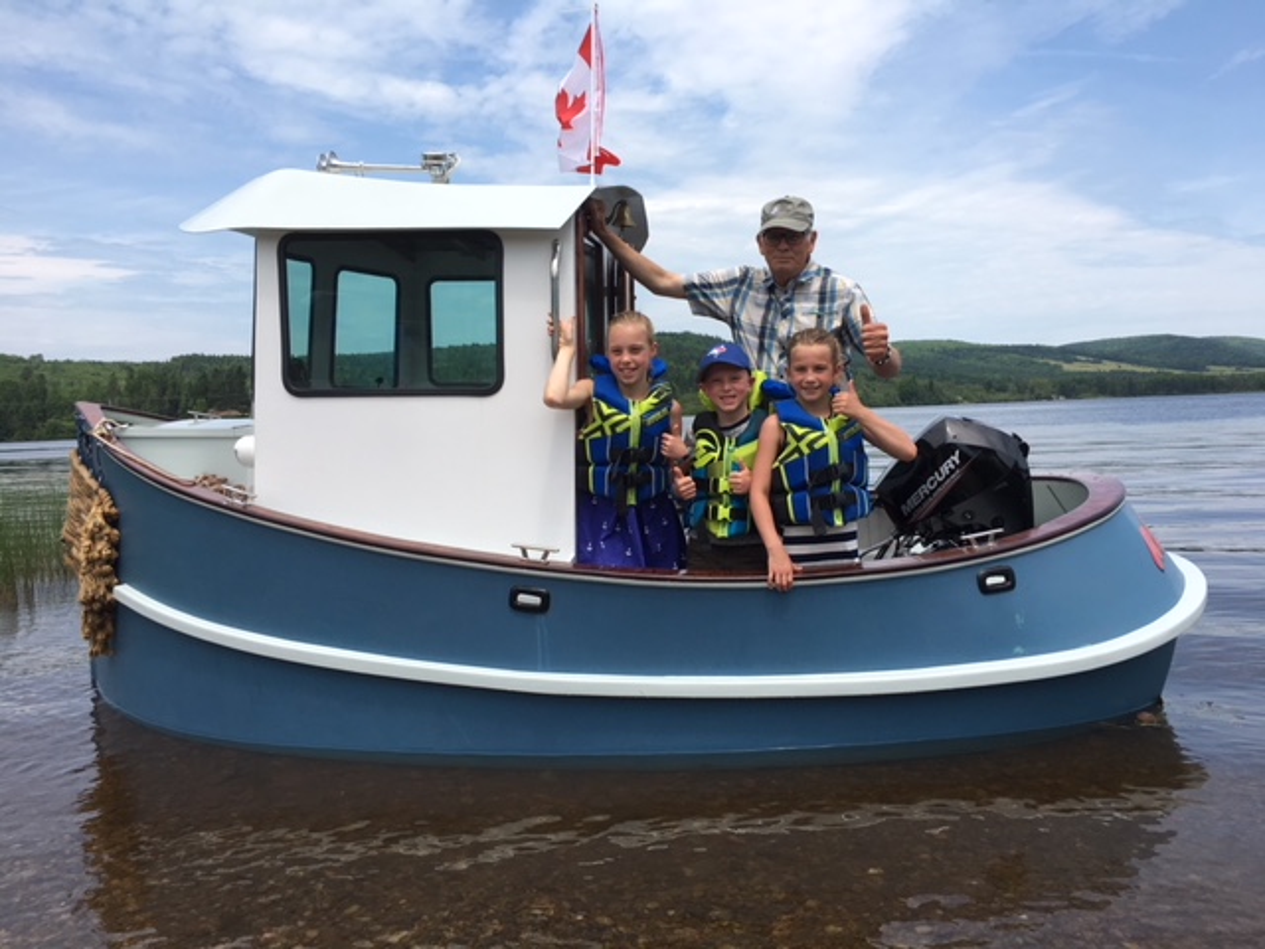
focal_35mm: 29
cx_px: 632
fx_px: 1060
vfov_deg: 48.2
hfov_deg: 61.7
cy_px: 474
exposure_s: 1/1508
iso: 25
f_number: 2.2
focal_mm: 4.15
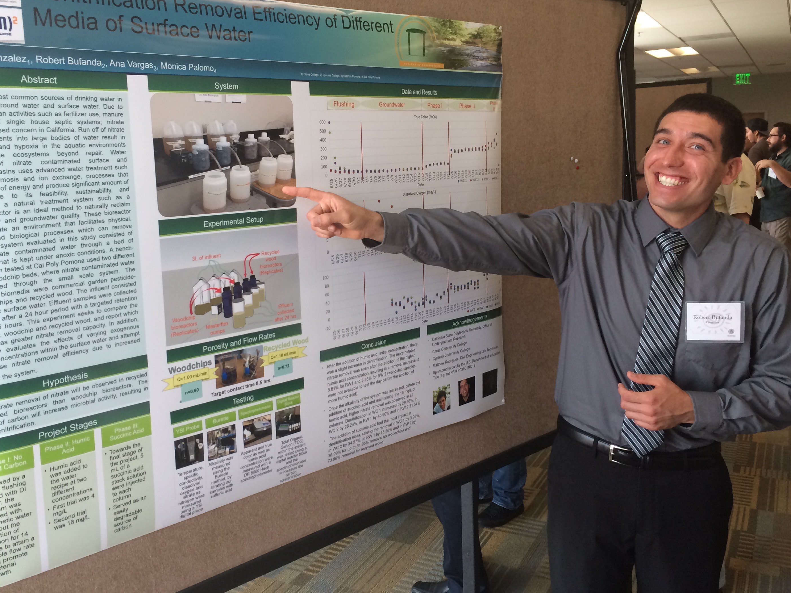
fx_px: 777
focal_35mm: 34
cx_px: 367
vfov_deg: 41.7
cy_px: 259
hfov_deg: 53.9
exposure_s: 1/30
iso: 40
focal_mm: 4.15
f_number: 2.2
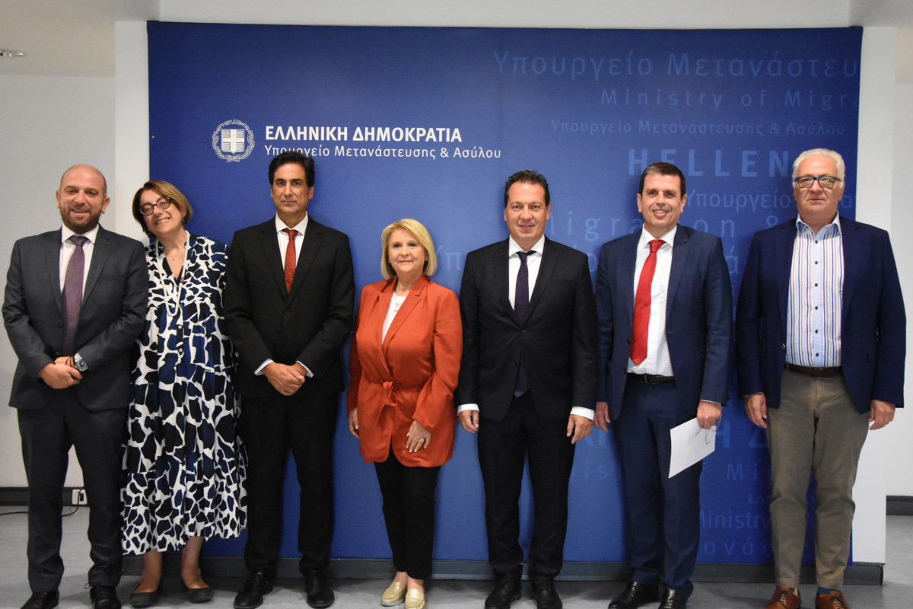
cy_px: 304
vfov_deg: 35.5
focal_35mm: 38
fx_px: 951
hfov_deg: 51.3
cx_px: 456
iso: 8000
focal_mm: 25
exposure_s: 1/125
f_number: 4.5
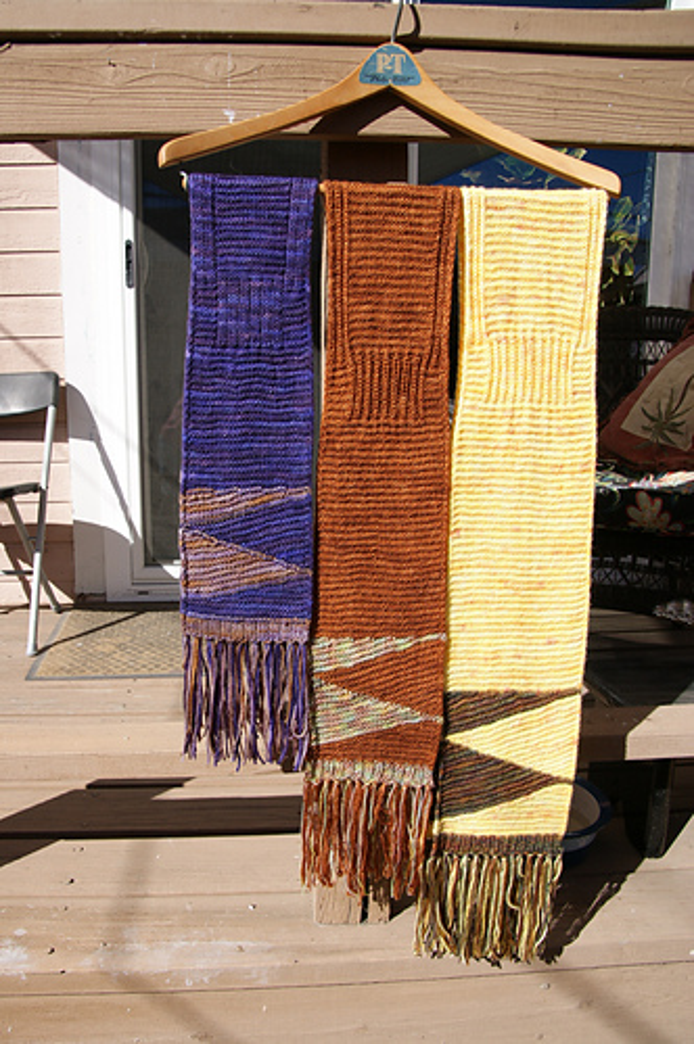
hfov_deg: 50.3
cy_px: 522
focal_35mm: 26
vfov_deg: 70.5
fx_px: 739
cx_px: 347
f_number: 10
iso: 100
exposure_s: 1/160
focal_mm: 17
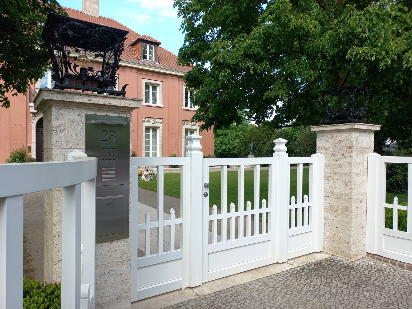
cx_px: 206
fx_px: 298
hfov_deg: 69.4
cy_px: 154
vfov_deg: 54.9
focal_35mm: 25
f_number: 1.8
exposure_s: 1/169
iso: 25
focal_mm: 4.6
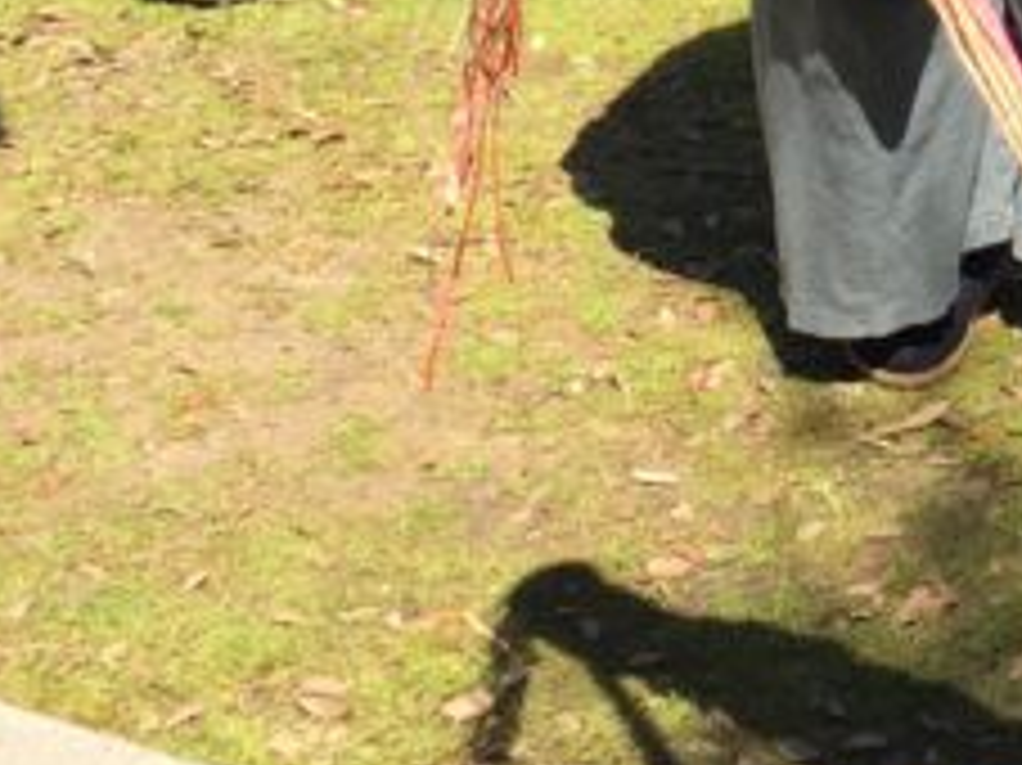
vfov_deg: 10.3
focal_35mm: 131
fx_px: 3866
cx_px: 1067
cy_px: -832
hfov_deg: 14.8
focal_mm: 4.15
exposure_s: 1/898
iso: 32
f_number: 2.2
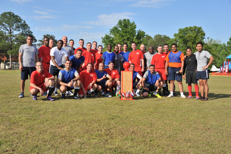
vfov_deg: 35.0
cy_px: 77
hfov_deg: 50.7
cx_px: 116
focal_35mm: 38
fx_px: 244
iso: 400
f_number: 10
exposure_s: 1/640
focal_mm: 38
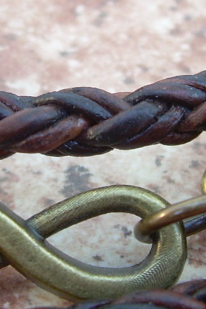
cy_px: 55
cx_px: 34
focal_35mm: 123
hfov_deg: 11.1
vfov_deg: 16.5
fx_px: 1056
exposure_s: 1/35.6
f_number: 2.8
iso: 50
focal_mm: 6.3
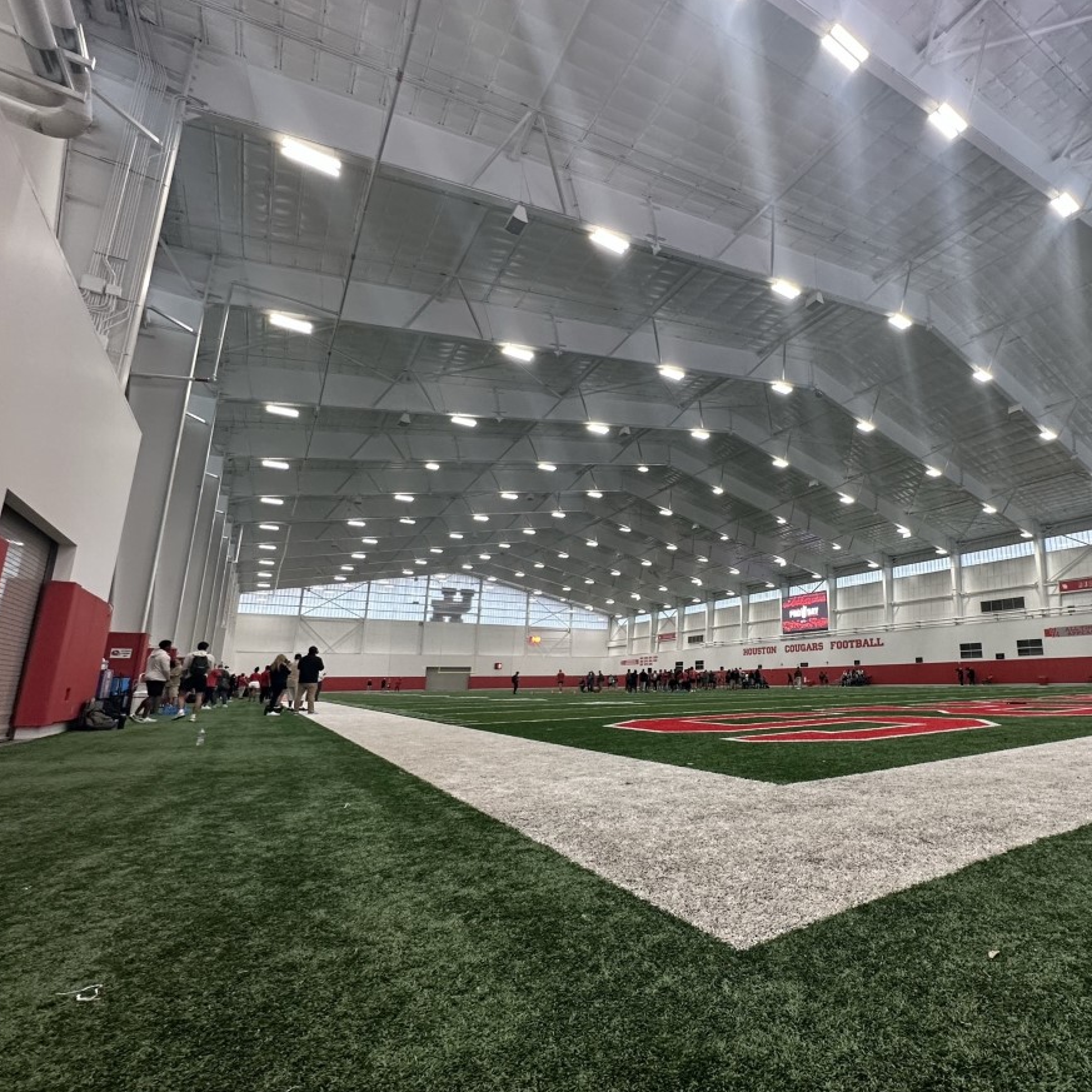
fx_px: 607
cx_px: 742
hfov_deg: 80.7
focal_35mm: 17
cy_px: 558
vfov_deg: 84.0
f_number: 2.2
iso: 160
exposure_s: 1/120
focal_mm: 2.22
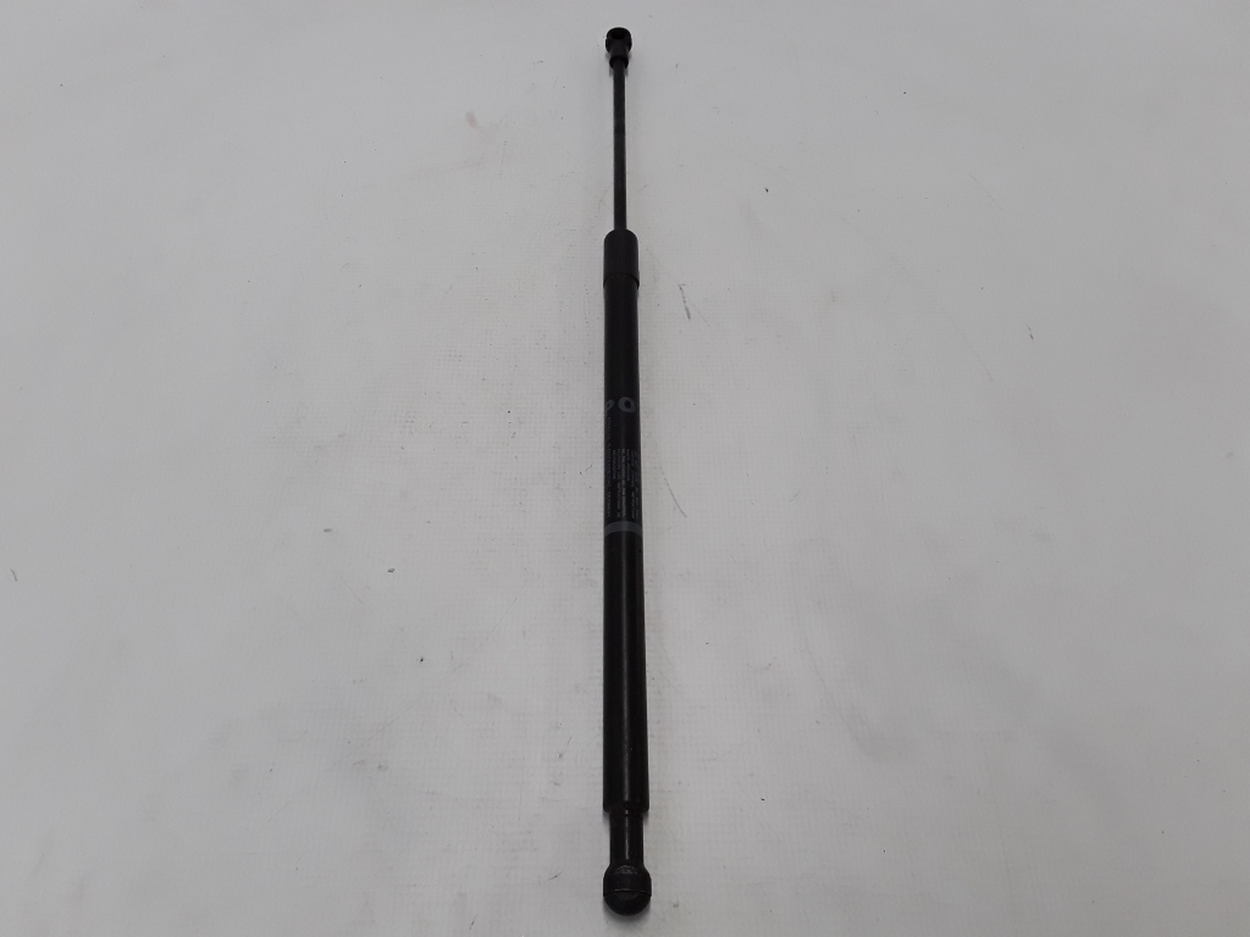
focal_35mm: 27
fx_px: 975
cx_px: 625
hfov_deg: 65.3
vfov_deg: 51.4
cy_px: 468
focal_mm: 2.91
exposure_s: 1/100
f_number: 1.9
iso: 64
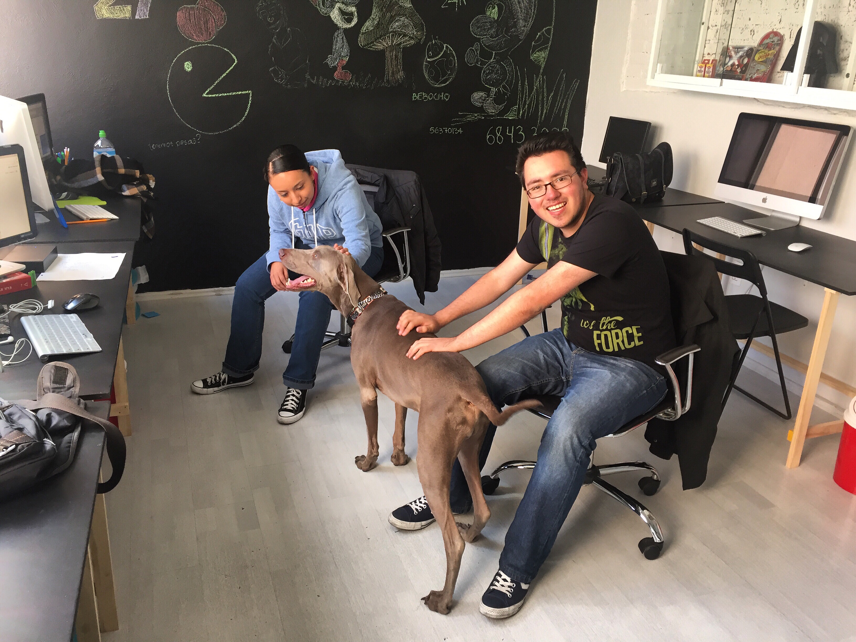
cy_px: 321
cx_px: 428
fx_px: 717
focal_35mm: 29
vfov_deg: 48.2
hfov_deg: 61.7
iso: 64
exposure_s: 1/30
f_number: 2.2
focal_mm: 4.15
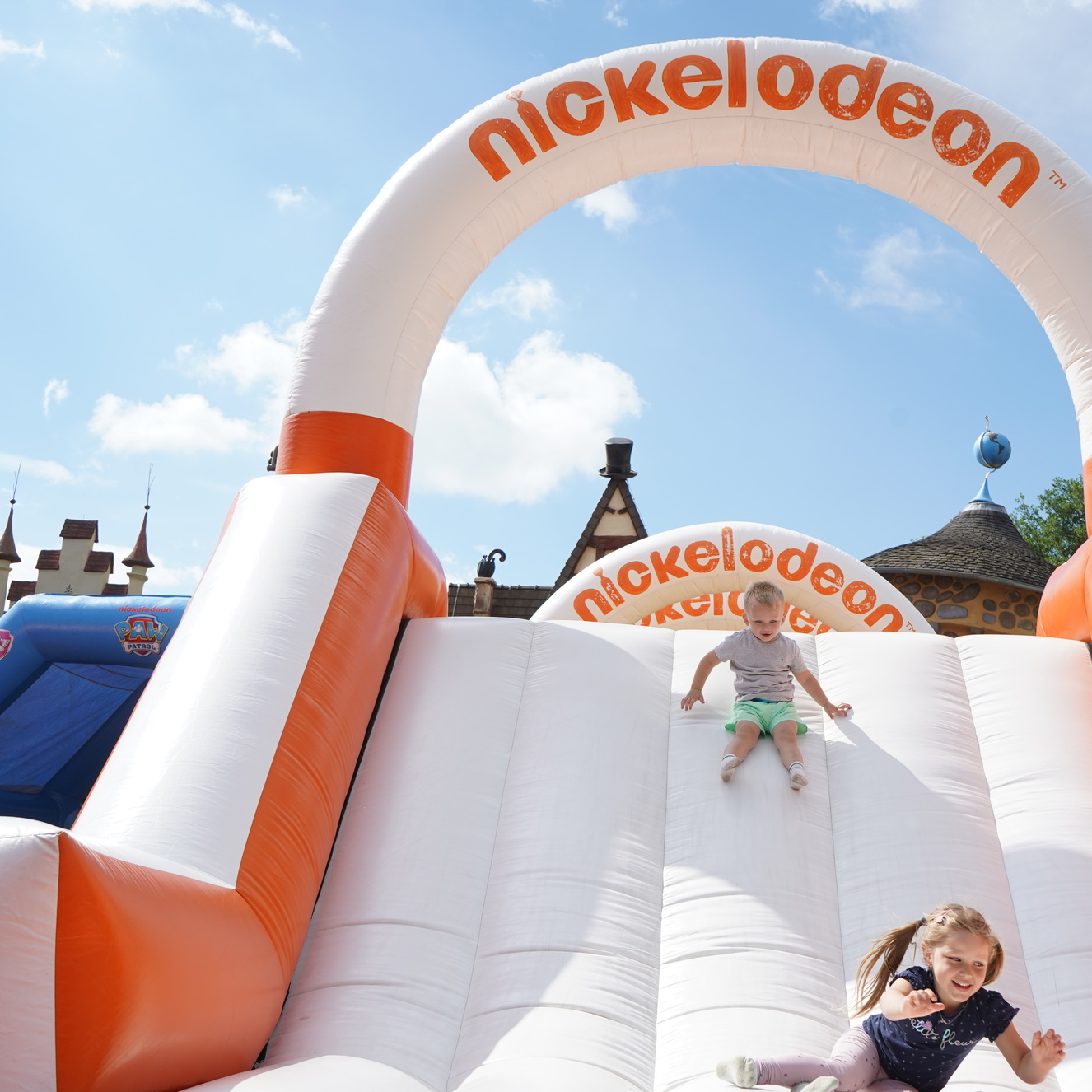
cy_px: 546
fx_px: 1463
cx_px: 704
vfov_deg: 40.9
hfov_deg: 40.5
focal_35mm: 41
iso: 320
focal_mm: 32
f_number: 7.1
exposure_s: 1/1000
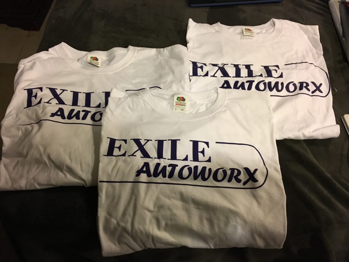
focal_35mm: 29
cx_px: 174
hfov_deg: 61.7
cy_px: 131
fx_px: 292
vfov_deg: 48.2
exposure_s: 1/30
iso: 200
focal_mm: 4.15
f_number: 2.2
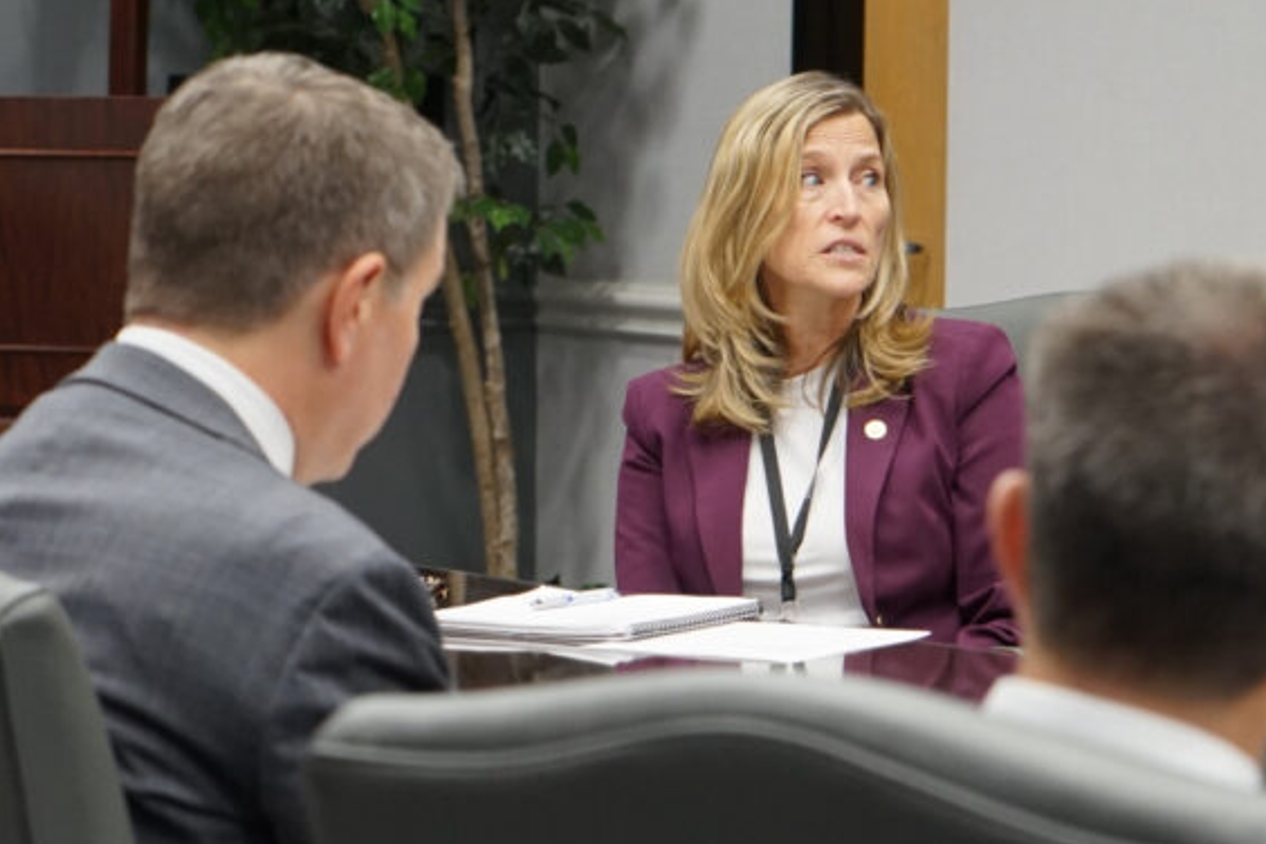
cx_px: 503
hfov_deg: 16.1
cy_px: 457
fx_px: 4466
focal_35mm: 127
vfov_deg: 10.8
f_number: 5
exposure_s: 1/80
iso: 1000
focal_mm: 70
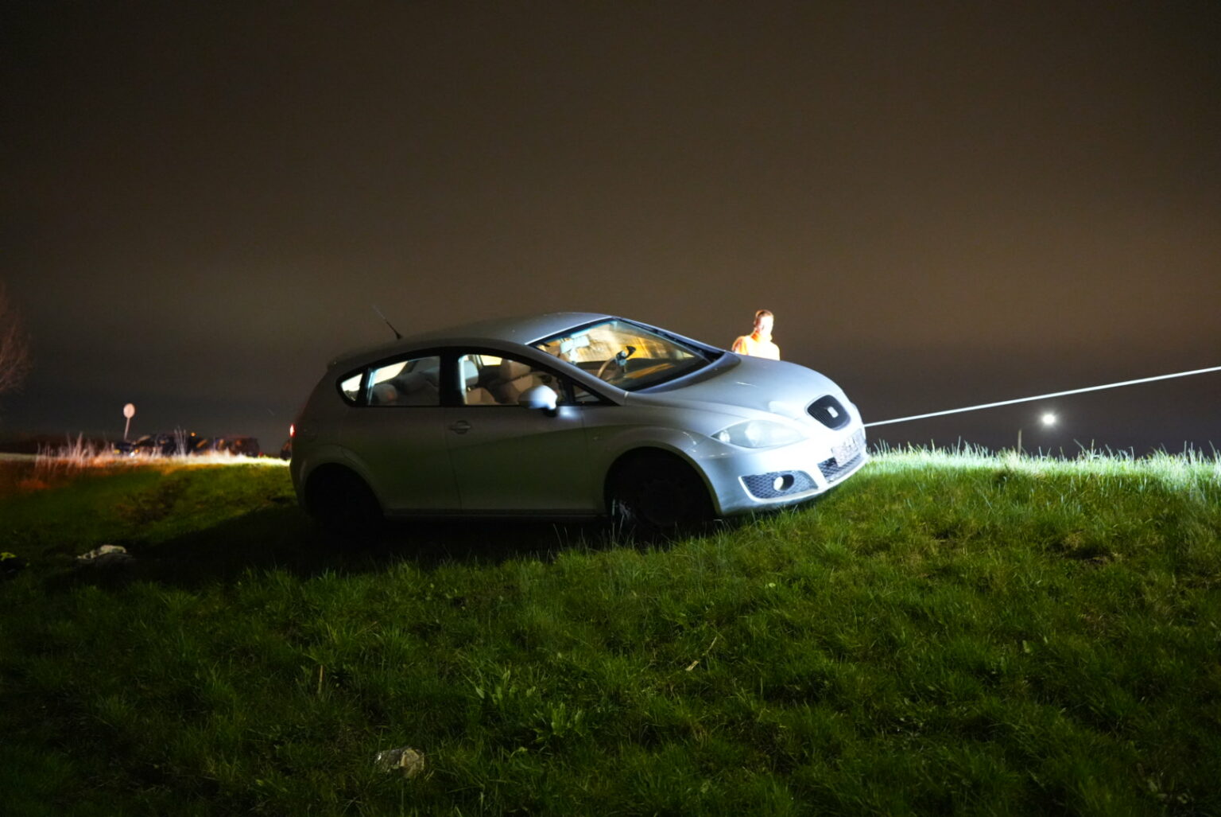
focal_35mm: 37
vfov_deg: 36.0
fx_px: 1256
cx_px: 610
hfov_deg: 51.8
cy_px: 408
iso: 12800
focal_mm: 37
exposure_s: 1/13
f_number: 2
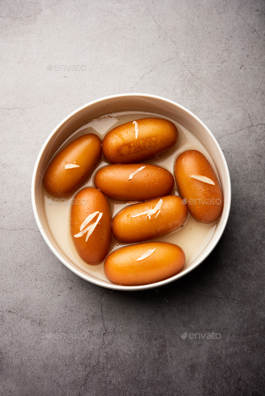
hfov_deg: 22.6
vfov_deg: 33.4
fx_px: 662
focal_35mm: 60
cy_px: 198
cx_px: 132
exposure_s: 1/125
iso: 125
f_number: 5
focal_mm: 60
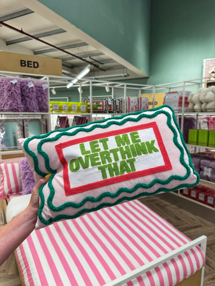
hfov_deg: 56.8
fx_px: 199
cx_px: 108
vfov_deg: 71.6
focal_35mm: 24
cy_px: 143
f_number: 1.78
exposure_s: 1/134
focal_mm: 6.76
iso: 50
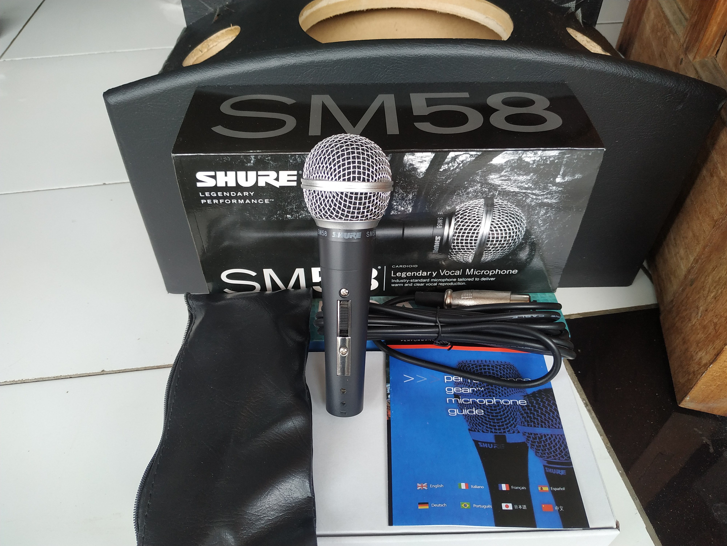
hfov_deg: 71.6
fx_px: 504
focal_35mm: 24
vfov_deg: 56.8
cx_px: 364
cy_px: 273
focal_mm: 3.94
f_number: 1.9
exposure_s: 1/100
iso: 200
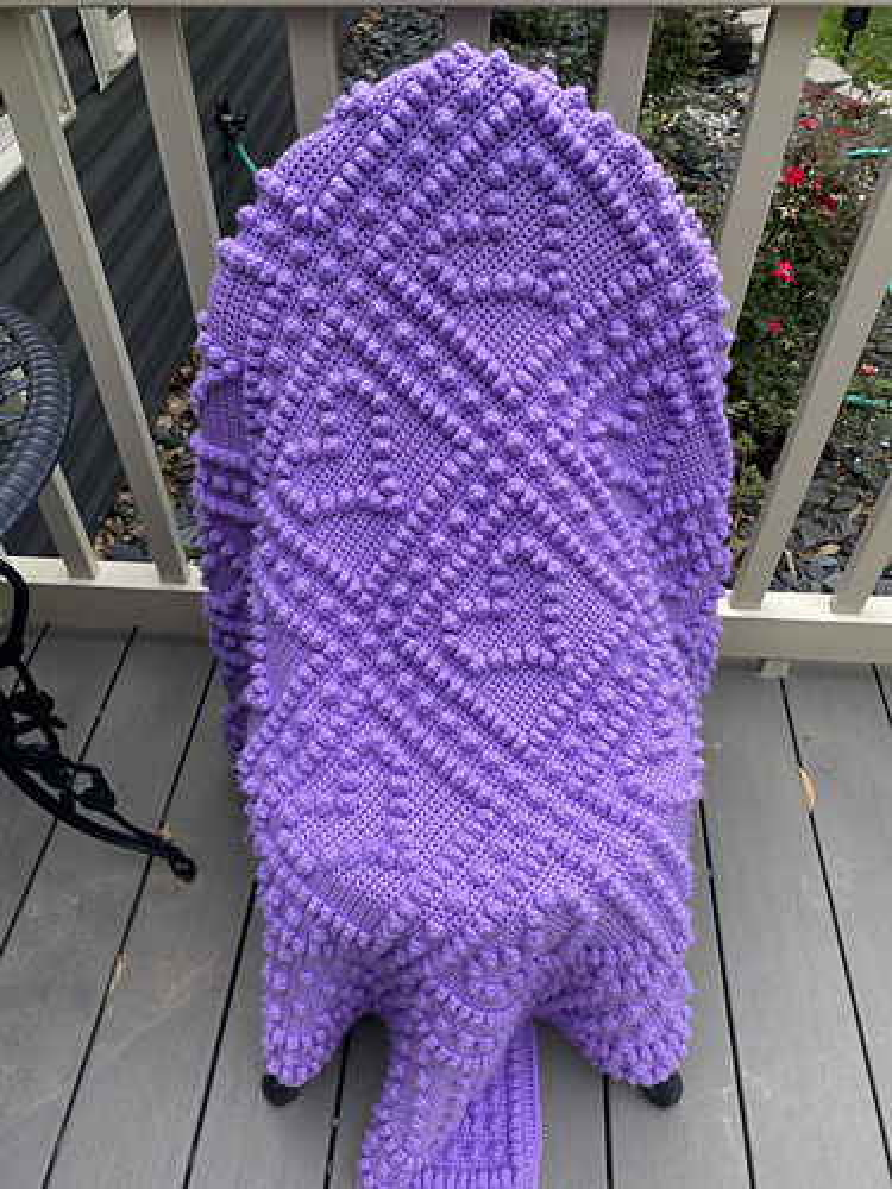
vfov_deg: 67.3
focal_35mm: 26
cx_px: 446
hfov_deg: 53.1
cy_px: 594
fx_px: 893
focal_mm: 4.25
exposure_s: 1/214
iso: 32
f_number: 1.8
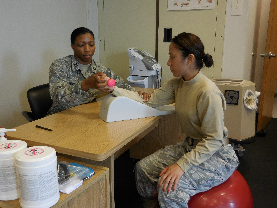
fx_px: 264
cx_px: 138
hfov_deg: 55.4
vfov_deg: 42.9
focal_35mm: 33
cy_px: 104
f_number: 3.7
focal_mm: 5.9
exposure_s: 1/30
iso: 320
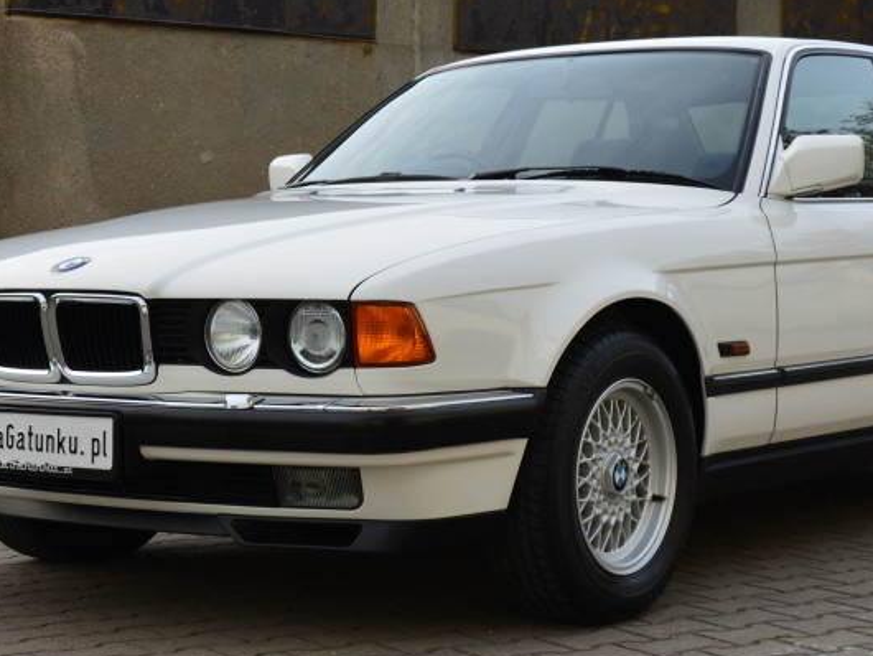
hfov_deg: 25.0
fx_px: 1968
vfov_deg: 18.9
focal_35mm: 78
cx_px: 521
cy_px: 291
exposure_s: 1/60
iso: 250
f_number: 10
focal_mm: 28
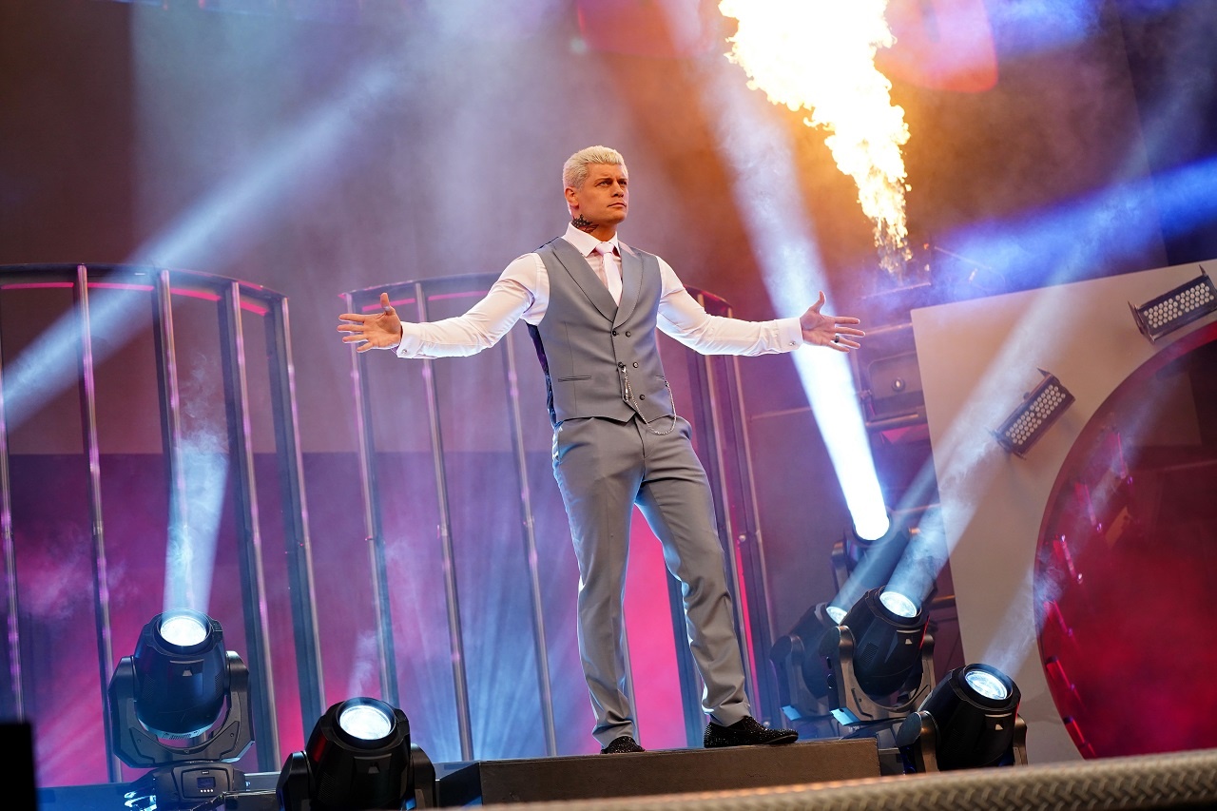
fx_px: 2366
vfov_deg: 19.5
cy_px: 406
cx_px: 608
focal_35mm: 70
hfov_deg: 28.8
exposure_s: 1/1000
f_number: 2.8
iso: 1250
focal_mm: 70
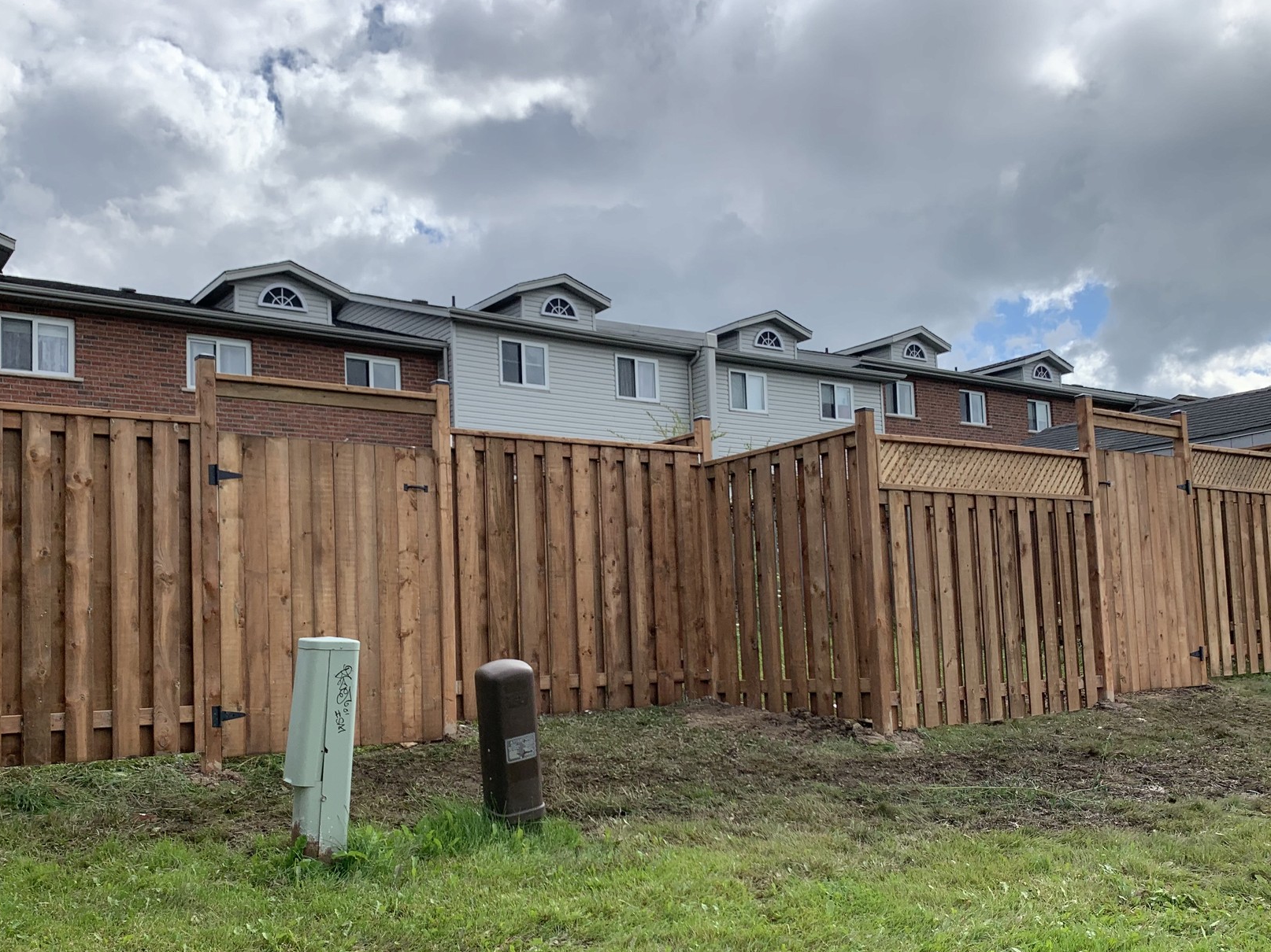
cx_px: 590
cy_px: 573
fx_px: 1211
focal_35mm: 33
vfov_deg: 42.7
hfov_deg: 55.3
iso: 25
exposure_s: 1/2033
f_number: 1.8
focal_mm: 4.25
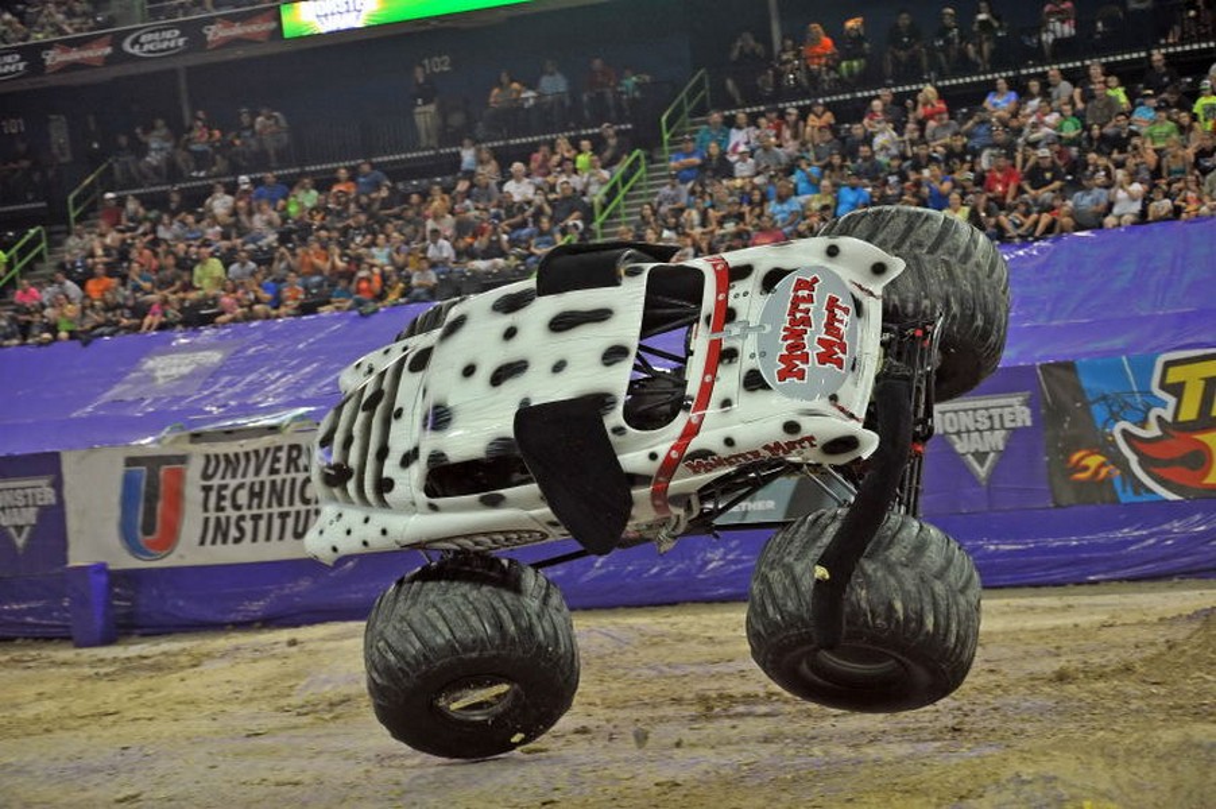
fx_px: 3443
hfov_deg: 20.0
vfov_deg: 13.4
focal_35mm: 102
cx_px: 608
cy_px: 404
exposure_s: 1/400
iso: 1250
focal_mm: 102
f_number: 2.8
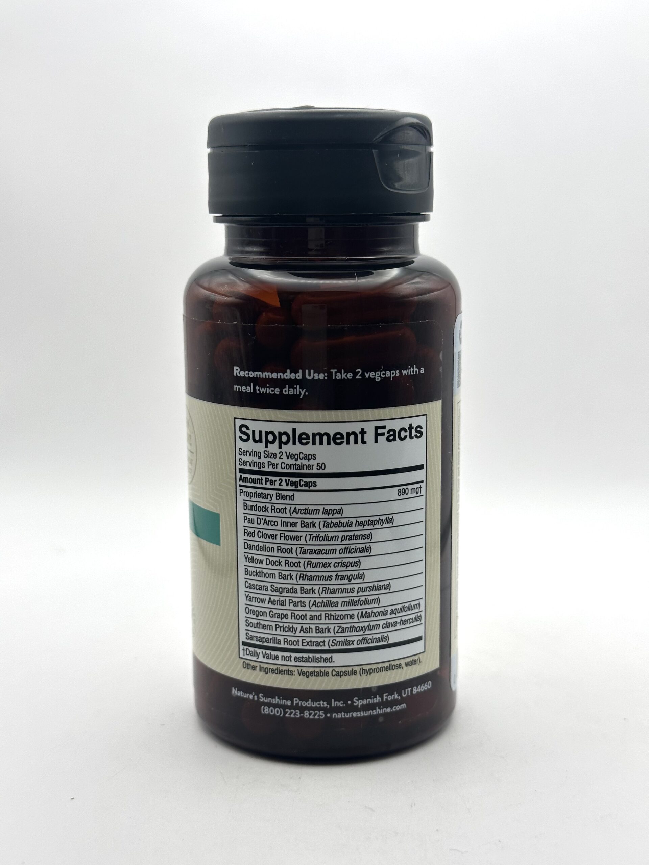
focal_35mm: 48
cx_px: 324
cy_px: 432
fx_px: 1200
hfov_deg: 30.3
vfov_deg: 39.7
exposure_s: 1/310
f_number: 1.78
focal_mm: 6.86
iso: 64
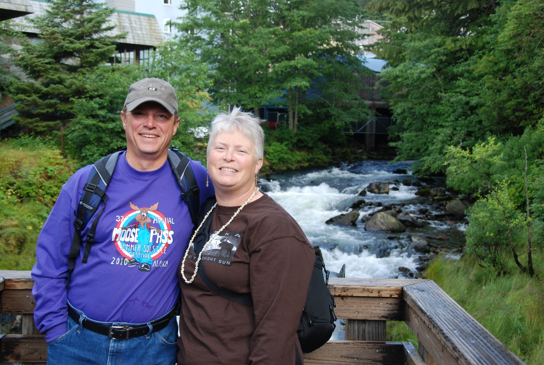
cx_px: 272
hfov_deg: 41.1
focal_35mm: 48
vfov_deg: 28.2
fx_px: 726
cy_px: 182
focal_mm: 32
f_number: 5.6
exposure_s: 1/125
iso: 200
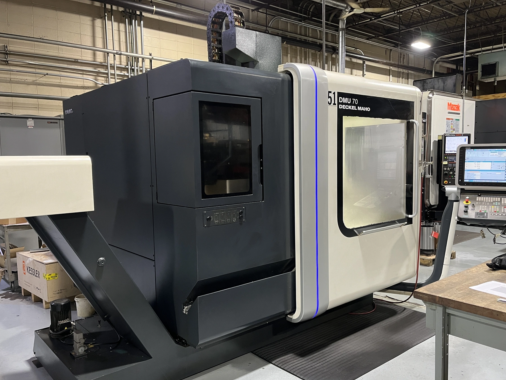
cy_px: 199
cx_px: 271
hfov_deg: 61.6
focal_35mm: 29
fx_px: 424
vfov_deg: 48.2
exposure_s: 1/60
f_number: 1.6
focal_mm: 5.1
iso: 200
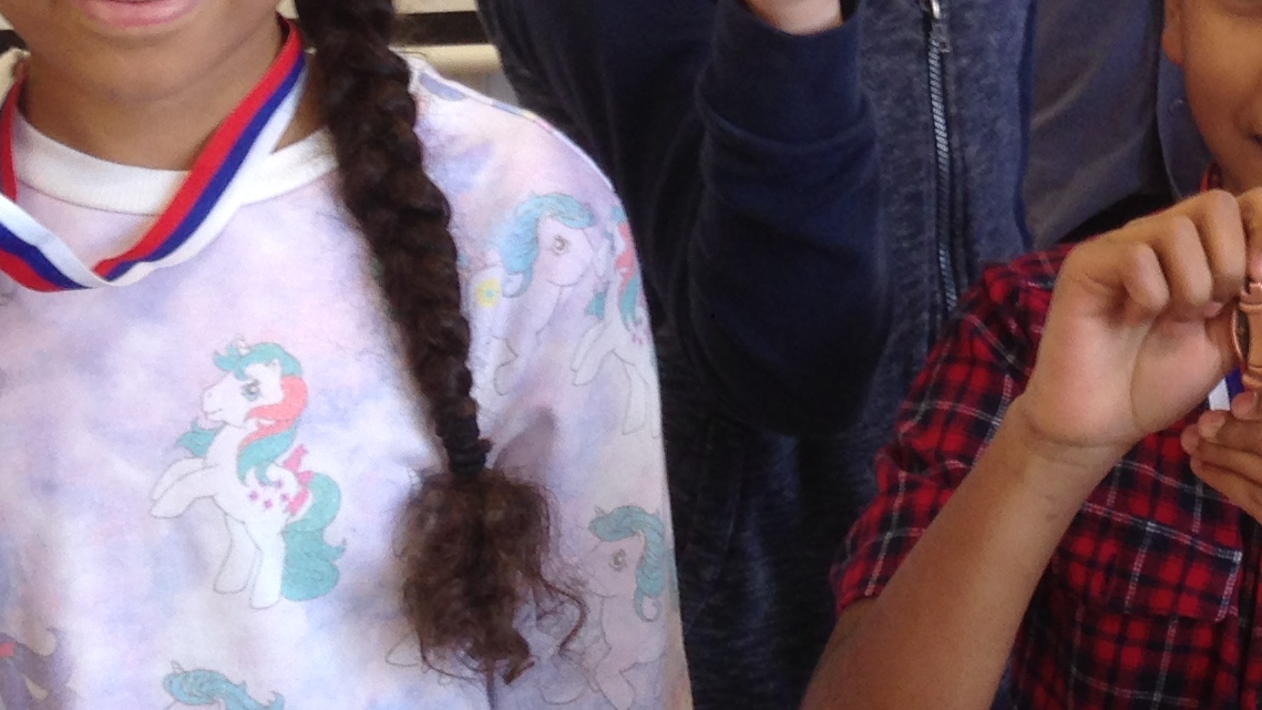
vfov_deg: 11.4
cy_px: -302
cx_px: 1139
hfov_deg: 20.3
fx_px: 3447
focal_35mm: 103
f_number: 2.4
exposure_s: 1/24
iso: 50
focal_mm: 4.12
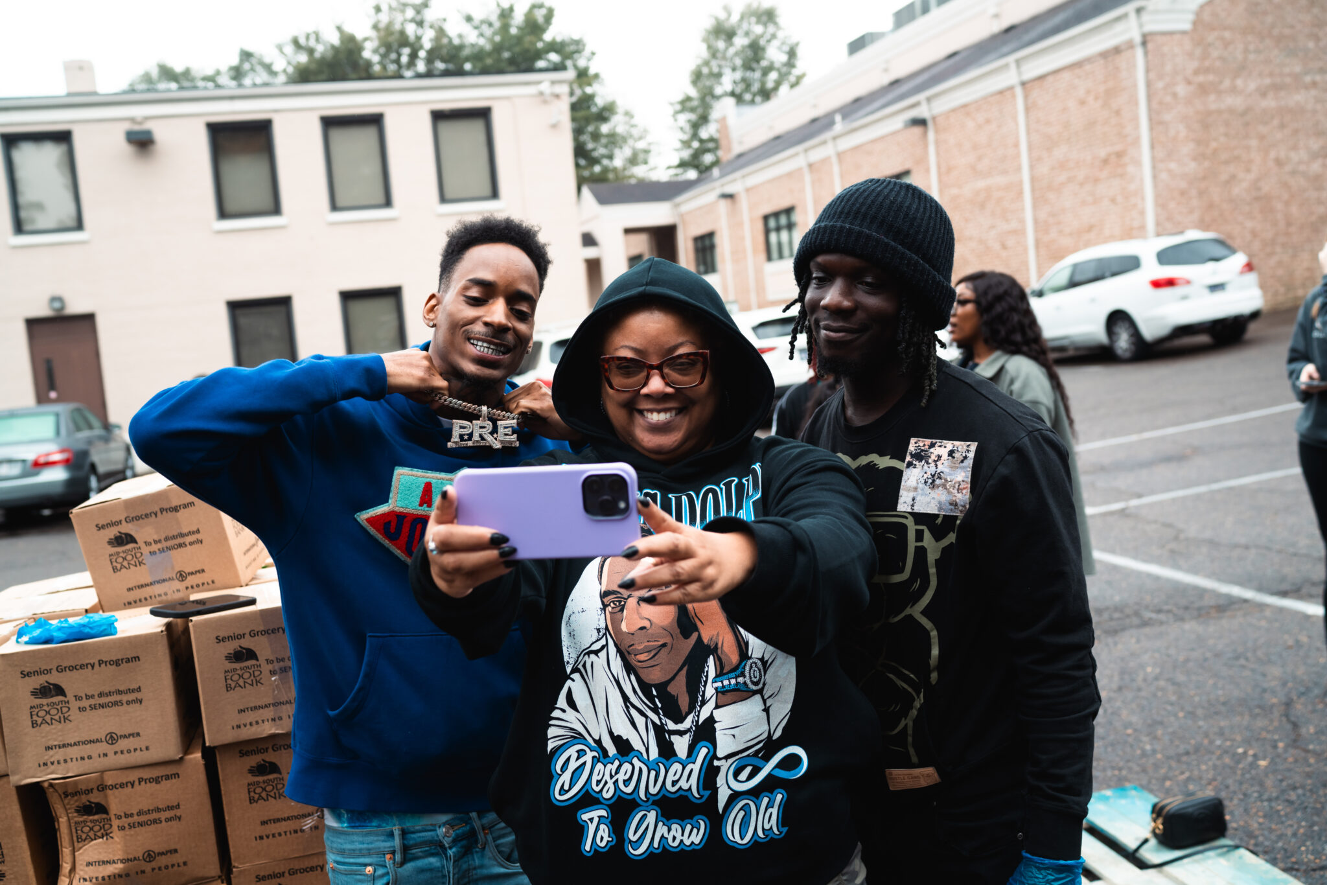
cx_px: 664
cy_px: 442
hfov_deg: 54.4
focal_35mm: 35
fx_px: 1290
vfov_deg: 37.9
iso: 500
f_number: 3.5
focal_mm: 35
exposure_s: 1/160
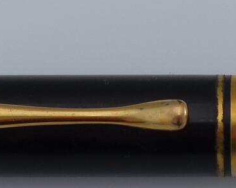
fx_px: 9578
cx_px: 249
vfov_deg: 1.1
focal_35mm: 1372
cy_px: 116
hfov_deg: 1.4
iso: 100
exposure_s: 1/160
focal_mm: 58.2
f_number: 4
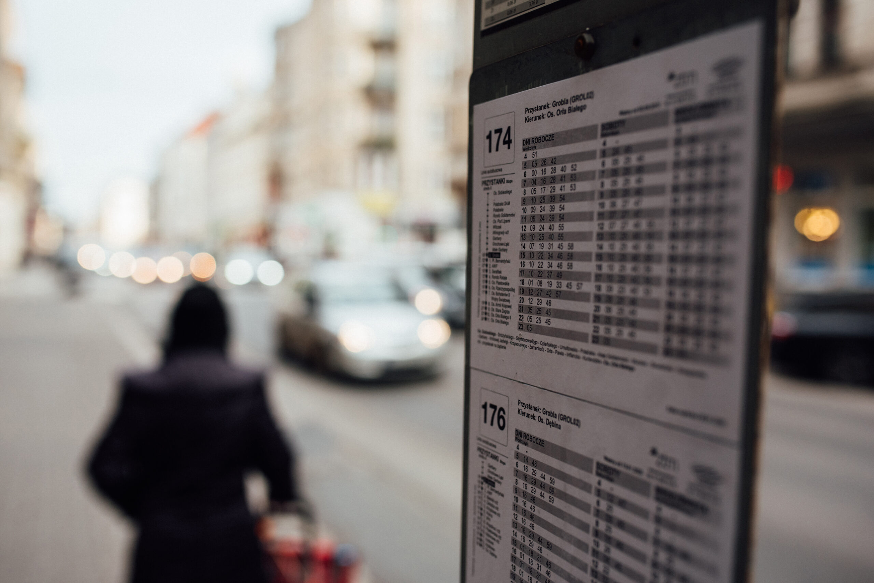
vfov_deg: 37.9
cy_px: 292
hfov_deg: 54.4
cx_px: 437
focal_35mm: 35
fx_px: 850
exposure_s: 1/500
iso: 400
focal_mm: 35
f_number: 2.8
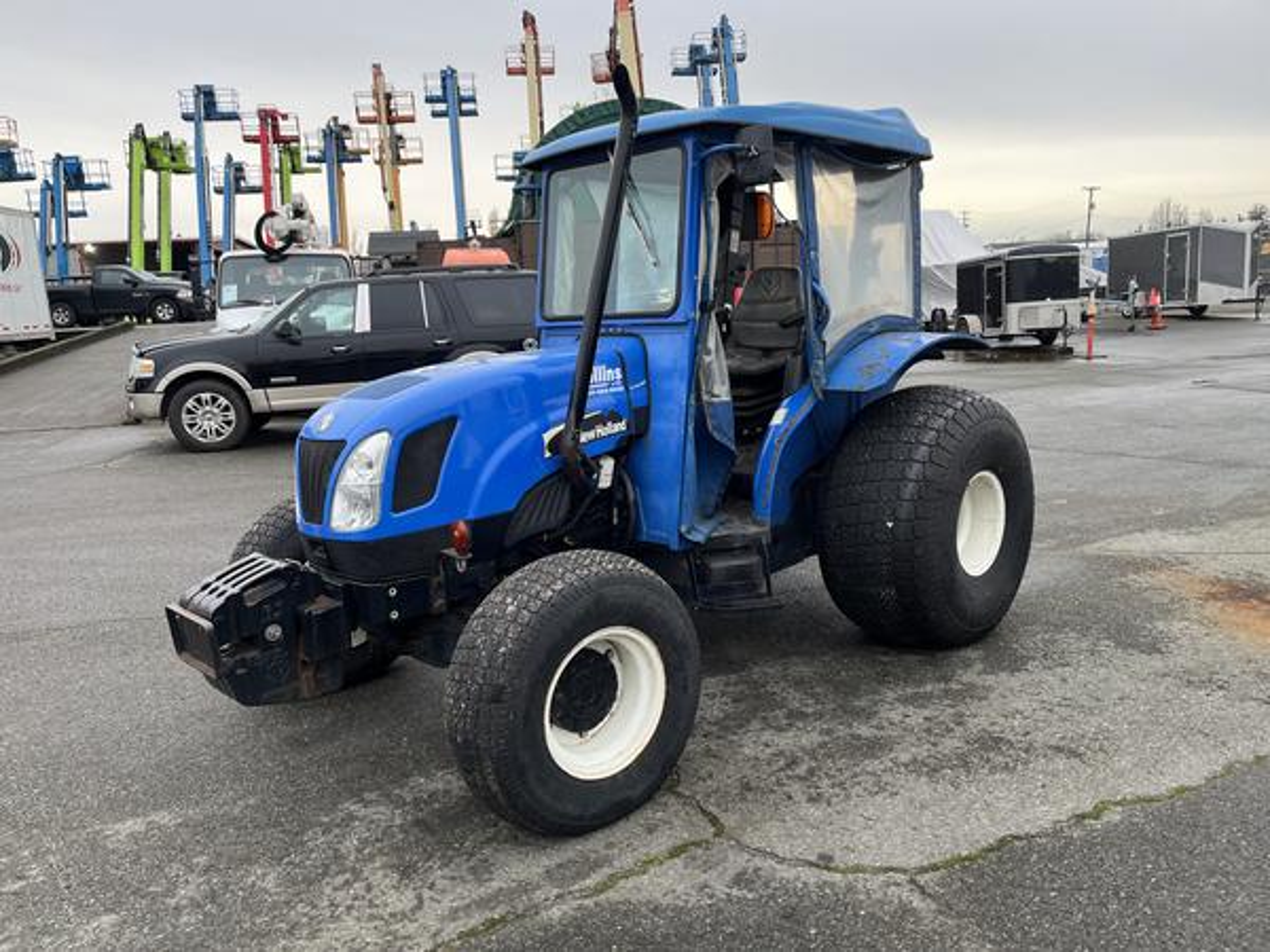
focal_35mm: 26
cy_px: 476
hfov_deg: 67.3
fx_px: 954
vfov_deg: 53.1
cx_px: 635
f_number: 1.6
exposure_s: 1/121
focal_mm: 5.1
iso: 80
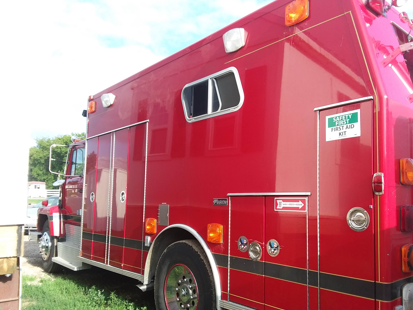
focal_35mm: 29
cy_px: 166
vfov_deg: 48.2
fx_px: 346
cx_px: 219
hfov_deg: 61.6
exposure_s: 1/472
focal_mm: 2.91
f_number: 1.9
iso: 50
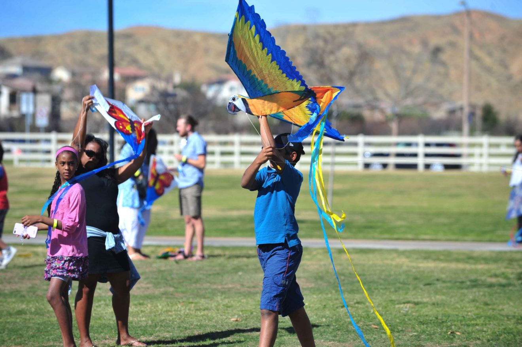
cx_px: 261
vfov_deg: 6.9
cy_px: 174
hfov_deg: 10.3
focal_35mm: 200
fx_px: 2898
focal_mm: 200
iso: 100
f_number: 6.3
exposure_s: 1/800
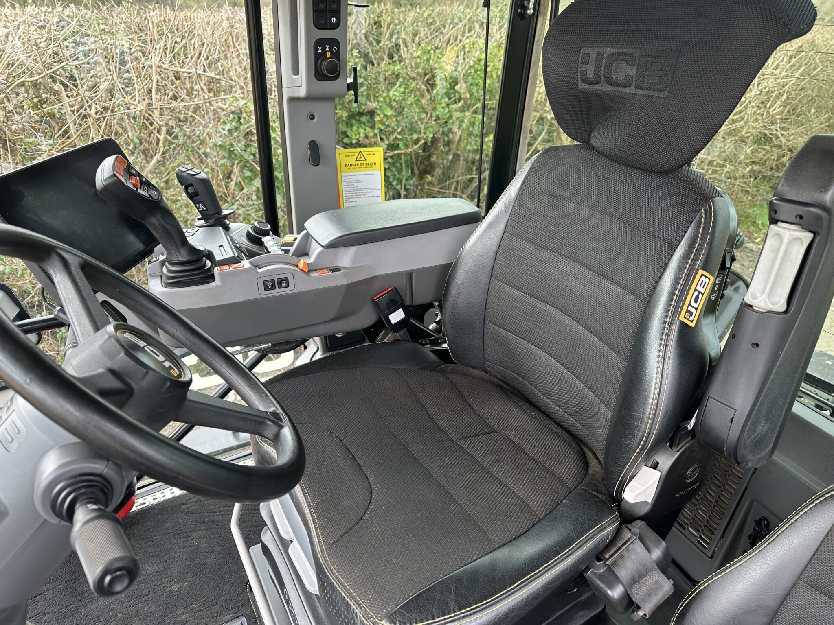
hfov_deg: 71.6
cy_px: 312
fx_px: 578
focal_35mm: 24
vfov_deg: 56.8
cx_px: 417
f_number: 1.78
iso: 80
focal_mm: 6.86
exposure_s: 1/121
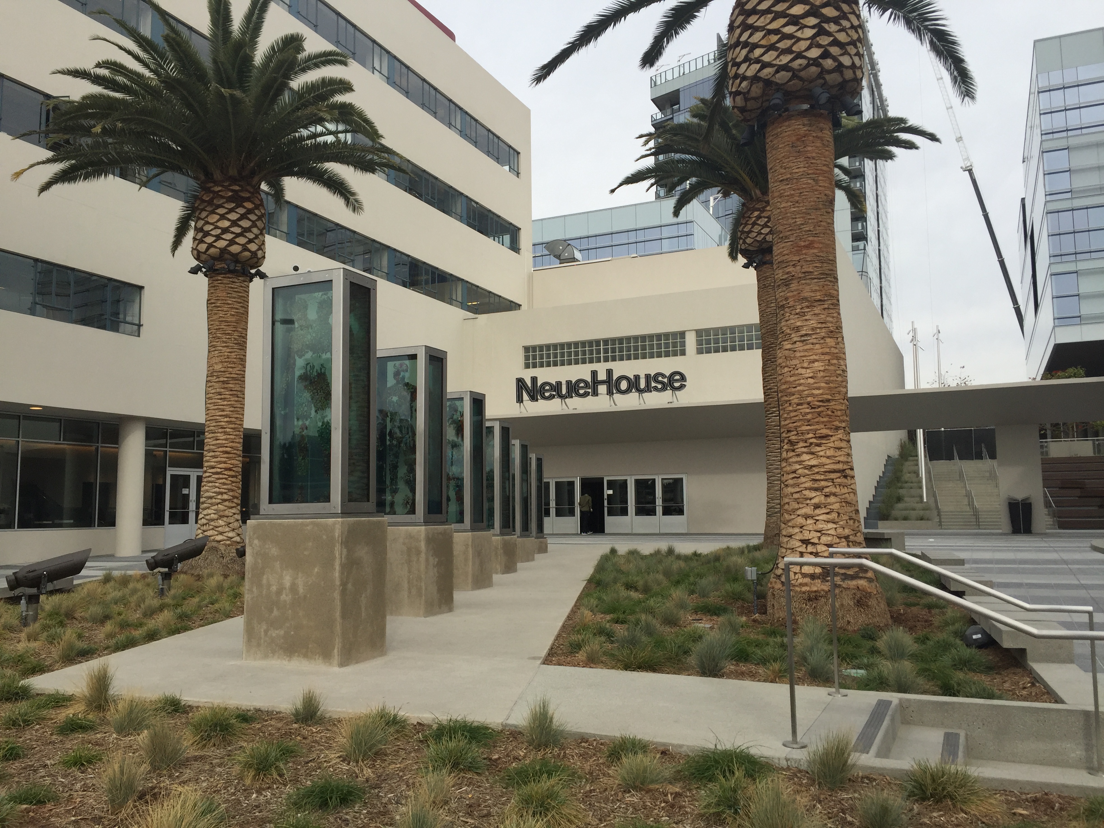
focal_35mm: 29
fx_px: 925
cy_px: 414
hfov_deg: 61.7
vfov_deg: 48.2
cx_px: 552
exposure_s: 1/1464
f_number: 2.2
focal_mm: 4.15
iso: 32
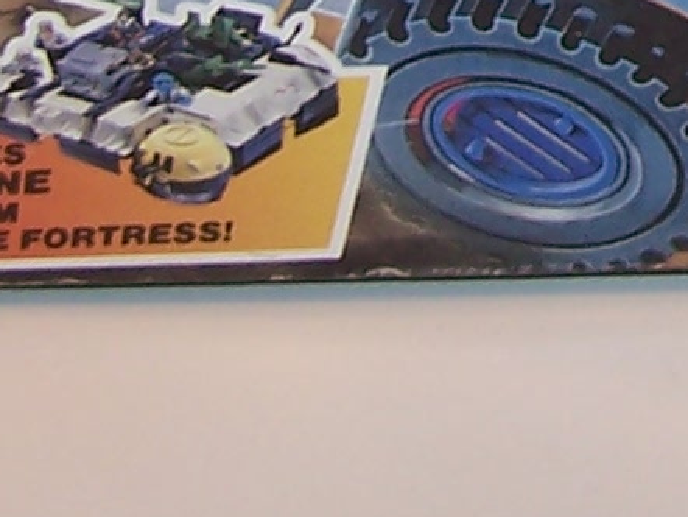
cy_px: -612
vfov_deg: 7.2
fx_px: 3937
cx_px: 1096
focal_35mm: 198
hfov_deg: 9.6
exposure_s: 1/60
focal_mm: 6.3
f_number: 2.8
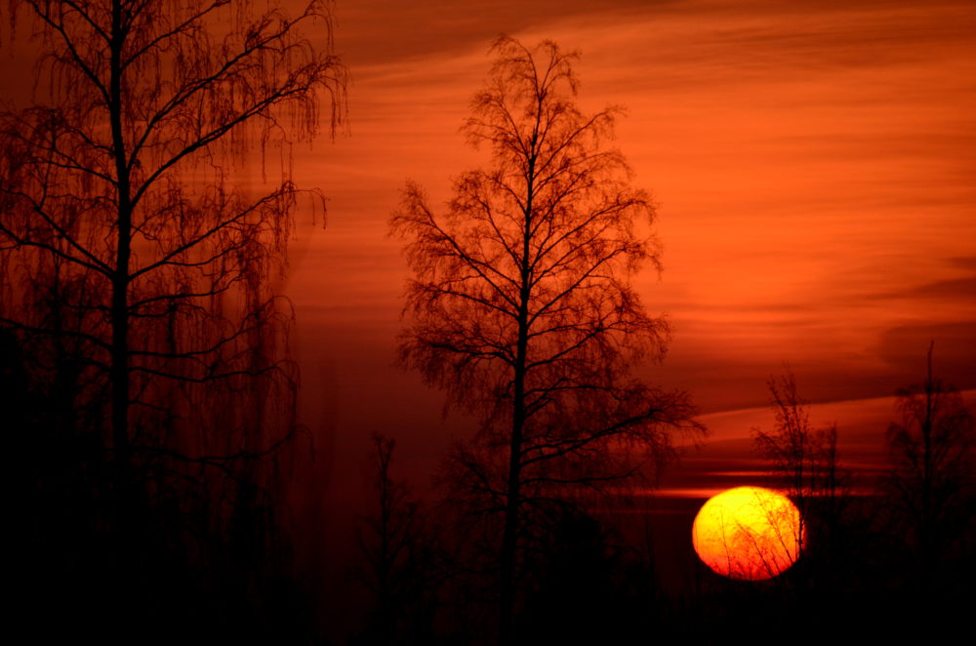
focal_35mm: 450
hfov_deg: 4.6
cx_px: 488
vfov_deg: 3.0
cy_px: 323
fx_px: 12173
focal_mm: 300
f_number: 5.6
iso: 400
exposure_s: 1/1250
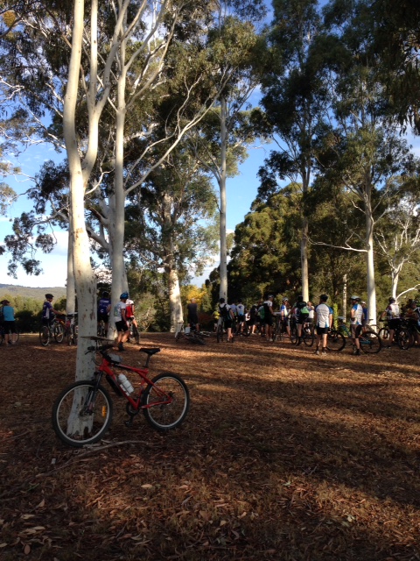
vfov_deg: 55.4
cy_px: 280
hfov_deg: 42.9
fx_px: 534
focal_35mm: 33
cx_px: 210
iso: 50
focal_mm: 4.12
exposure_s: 1/645
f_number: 2.4
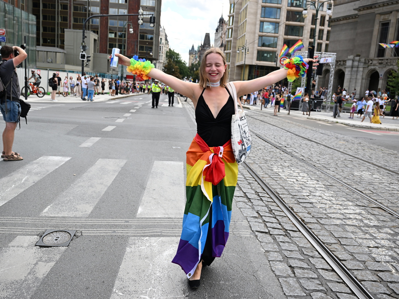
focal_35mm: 35
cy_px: 151
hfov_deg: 53.2
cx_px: 204
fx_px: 398
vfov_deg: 41.2
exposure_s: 1/2000
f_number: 5
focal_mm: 31.5
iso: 640
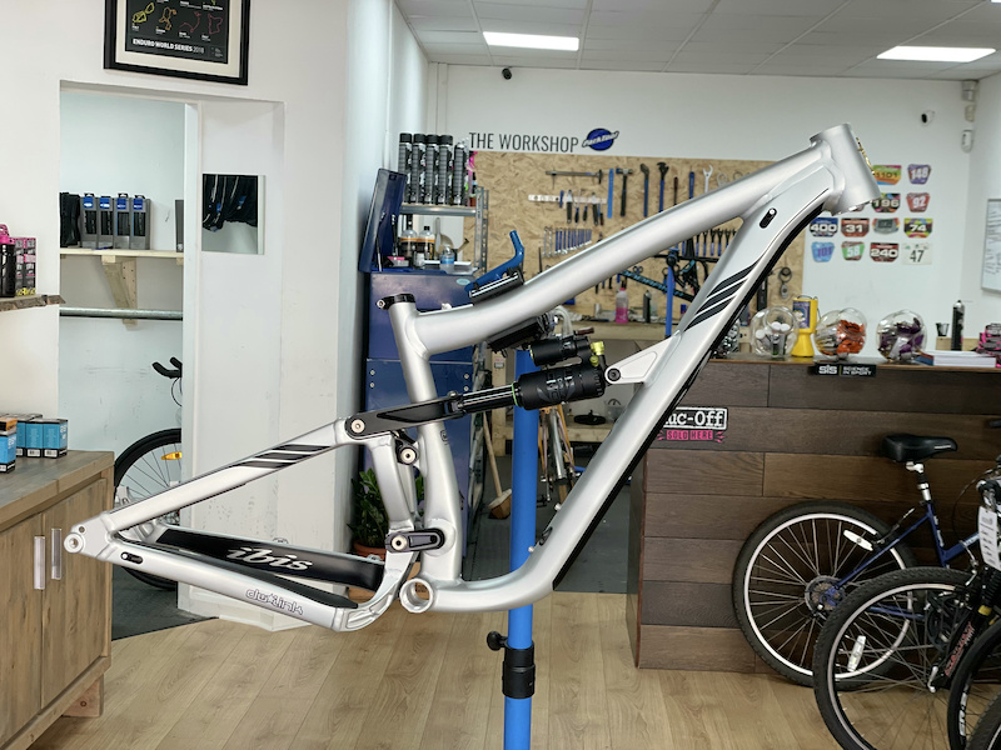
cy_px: 375
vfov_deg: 28.0
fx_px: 1504
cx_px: 500
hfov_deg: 36.8
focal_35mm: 52
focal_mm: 6
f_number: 2
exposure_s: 1/100
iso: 100
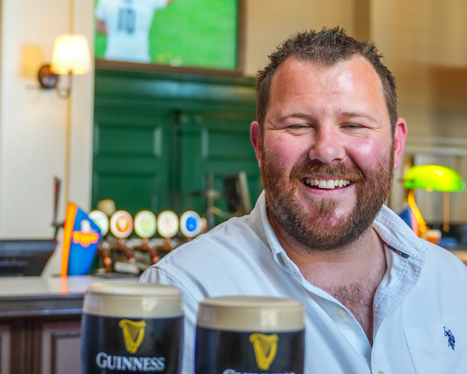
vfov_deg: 18.4
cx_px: 57
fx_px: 1147
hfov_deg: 22.5
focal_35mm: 83
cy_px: 126
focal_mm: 28
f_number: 2.8
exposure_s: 1/30
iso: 125
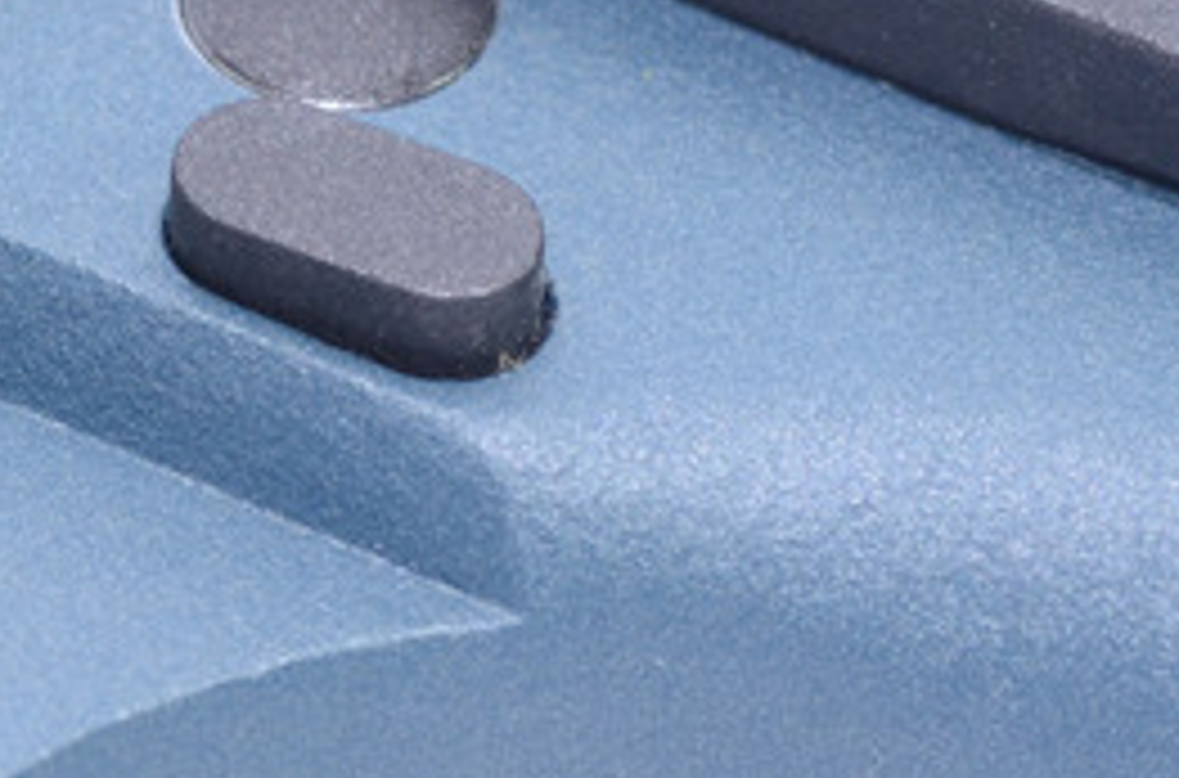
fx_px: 15723
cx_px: 162
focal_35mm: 482
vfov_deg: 2.8
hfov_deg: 4.3
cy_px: 126
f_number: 10
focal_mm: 105
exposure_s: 1/125
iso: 640
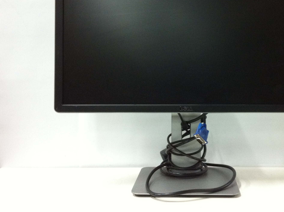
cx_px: 180
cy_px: 75
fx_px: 393
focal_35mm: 48
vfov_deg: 30.0
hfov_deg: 39.4
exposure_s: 1/15
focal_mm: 3.85
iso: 250
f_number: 2.8
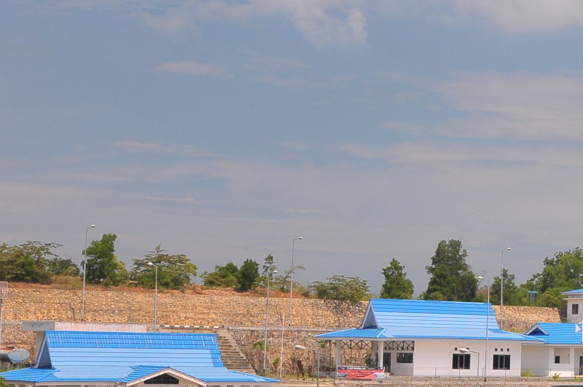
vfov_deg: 11.1
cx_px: 789
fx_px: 1989
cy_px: 162
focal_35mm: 123
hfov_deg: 15.7
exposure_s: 1/320
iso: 200
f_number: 9
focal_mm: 26
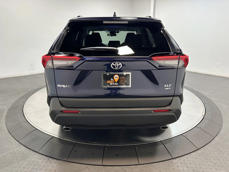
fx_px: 159
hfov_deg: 71.6
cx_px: 114
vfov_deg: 56.8
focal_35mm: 24
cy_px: 86
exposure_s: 1/60
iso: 500
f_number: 1.78
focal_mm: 6.86
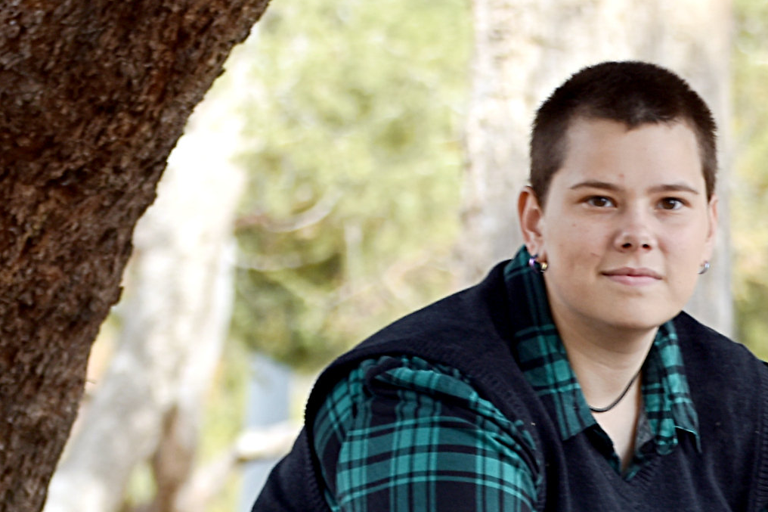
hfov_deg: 4.1
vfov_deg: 2.8
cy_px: 659
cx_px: 824
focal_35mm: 499
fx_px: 10643
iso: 100
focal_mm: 116
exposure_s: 1/160
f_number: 6.3
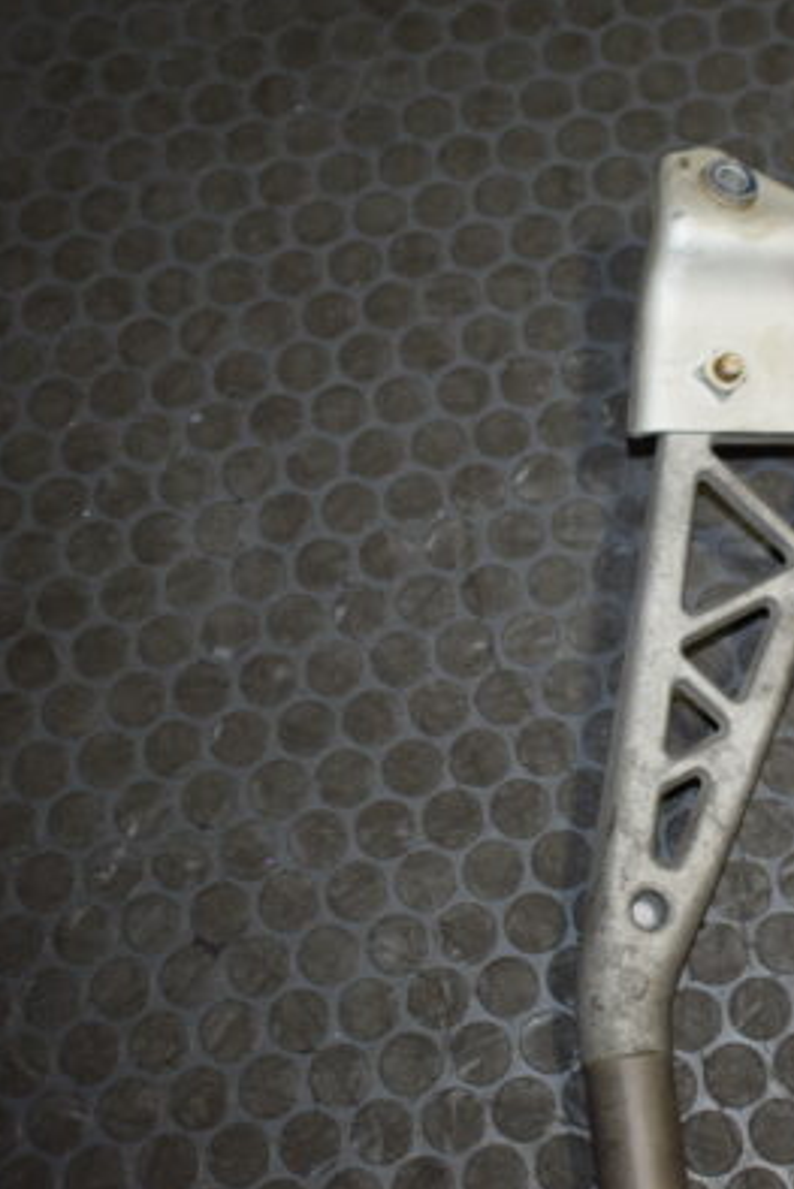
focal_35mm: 64
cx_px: 685
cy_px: 591
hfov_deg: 20.9
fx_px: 2115
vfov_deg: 31.4
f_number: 4.2
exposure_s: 1/60
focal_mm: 28
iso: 800
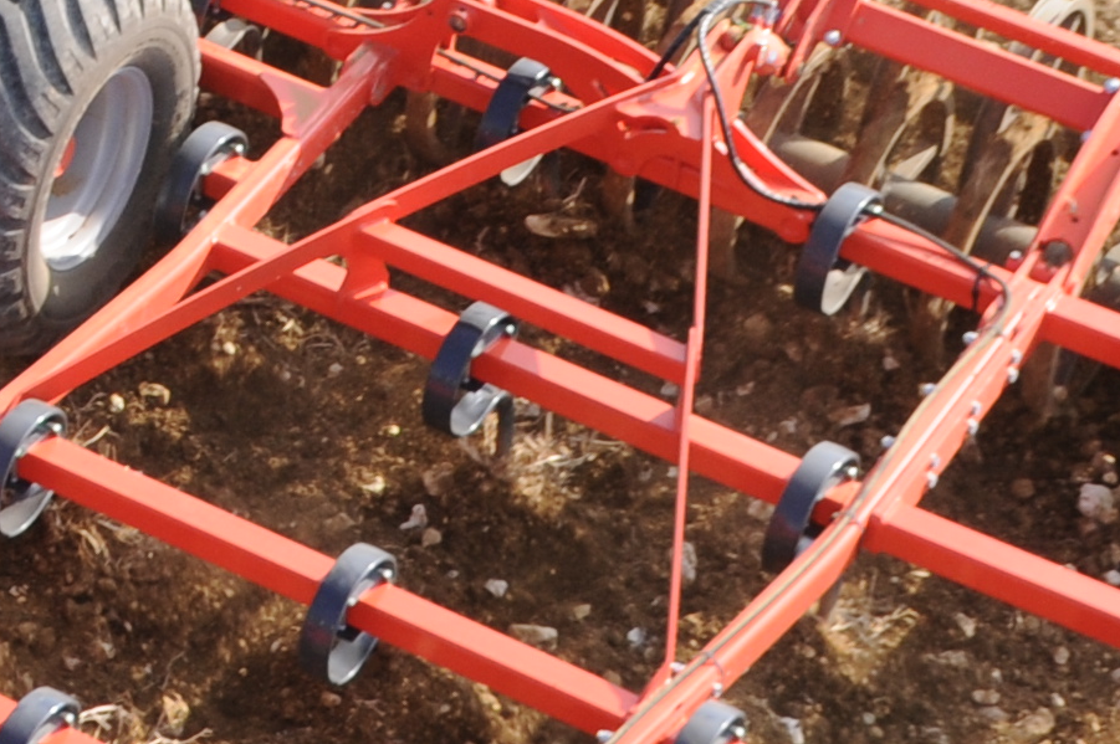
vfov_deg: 8.7
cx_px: -742
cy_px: 93
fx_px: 4880
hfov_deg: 12.2
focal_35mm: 157
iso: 200
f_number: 8
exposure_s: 1/250
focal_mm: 22
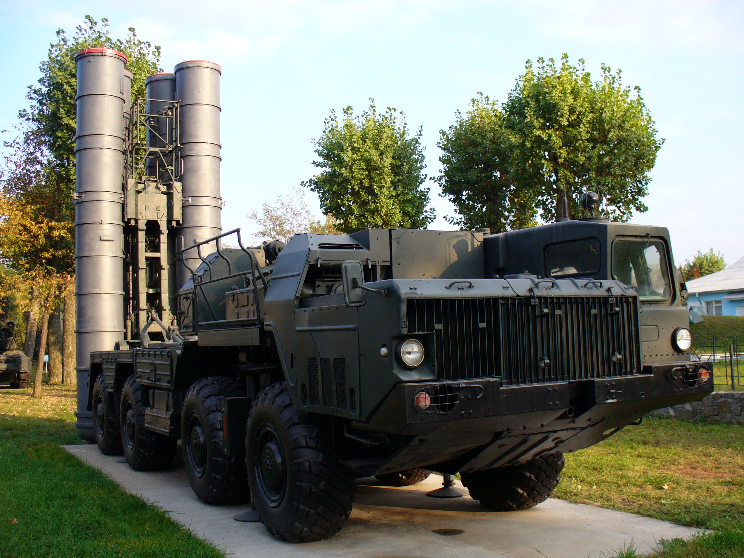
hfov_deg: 49.0
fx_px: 817
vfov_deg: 37.7
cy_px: 279
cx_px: 381
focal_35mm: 38
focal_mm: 6.1
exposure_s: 1/250
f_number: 2.8
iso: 80
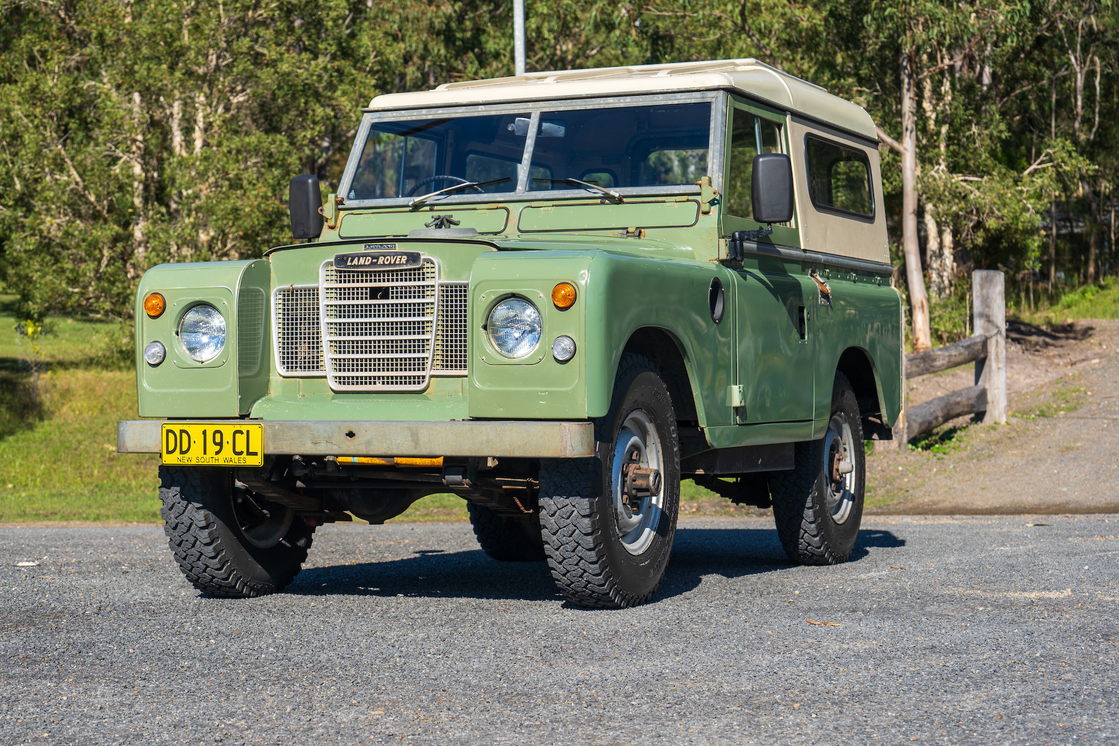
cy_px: 373
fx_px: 2175
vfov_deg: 19.5
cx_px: 560
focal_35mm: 70
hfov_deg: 28.8
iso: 100
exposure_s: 1/320
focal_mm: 70
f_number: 6.3
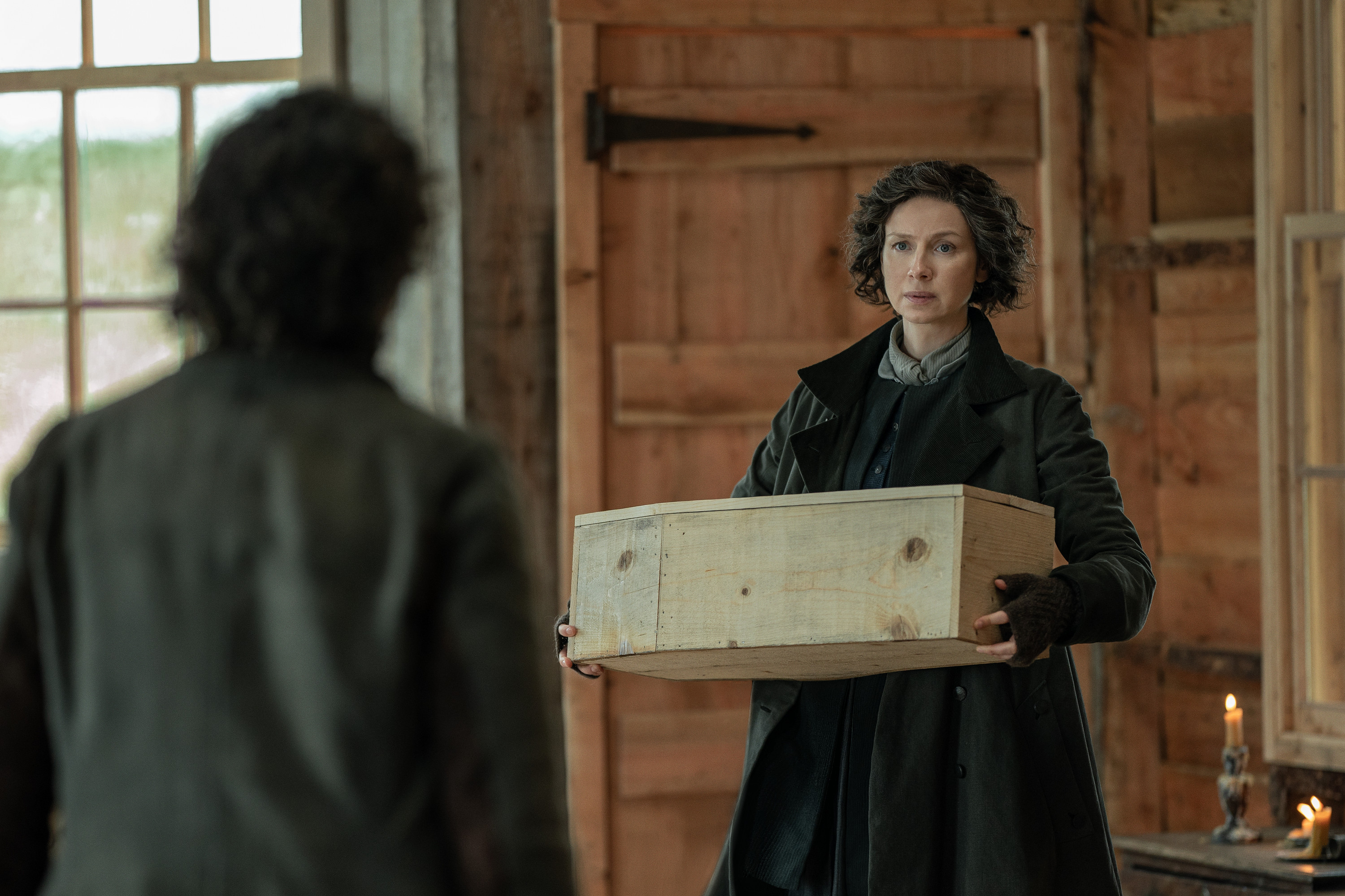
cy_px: 448
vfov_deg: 10.2
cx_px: 672
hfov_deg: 15.2
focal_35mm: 135
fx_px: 5043
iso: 800
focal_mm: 135
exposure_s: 1/500
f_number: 1.8
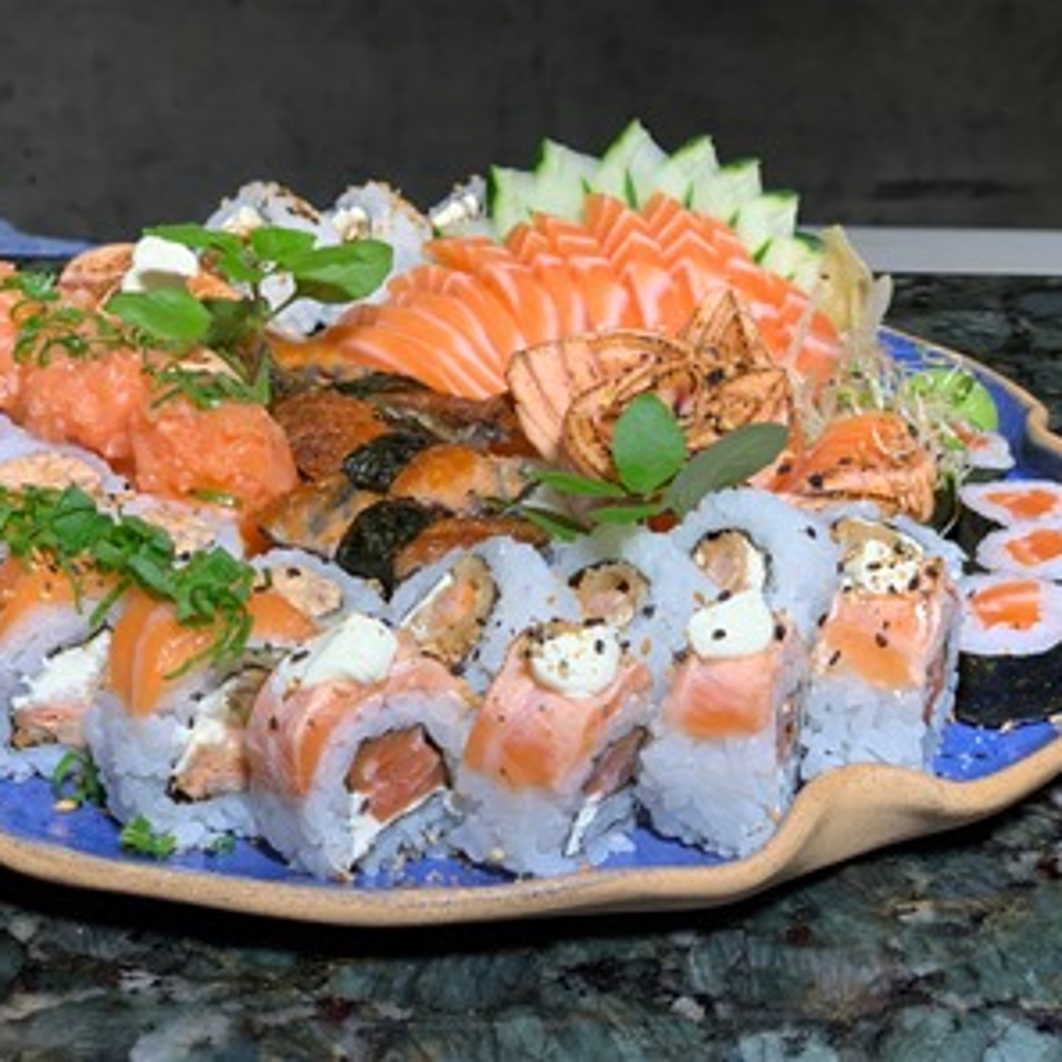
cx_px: 493
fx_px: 2152
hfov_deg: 27.7
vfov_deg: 27.7
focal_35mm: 62
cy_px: 529
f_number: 2.4
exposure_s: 1/120
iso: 50
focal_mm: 6
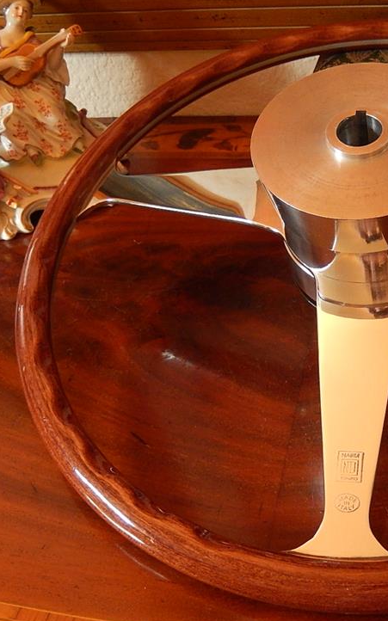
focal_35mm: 55
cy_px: 320
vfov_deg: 36.9
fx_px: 931
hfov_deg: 23.0
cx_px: 348
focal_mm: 6.5
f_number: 4
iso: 400
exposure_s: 1/20
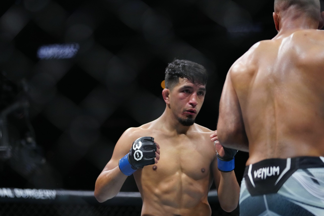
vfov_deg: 12.1
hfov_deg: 18.1
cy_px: 108
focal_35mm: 113
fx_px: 1017
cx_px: 162
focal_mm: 113
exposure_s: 1/1250
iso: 3200
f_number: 2.8
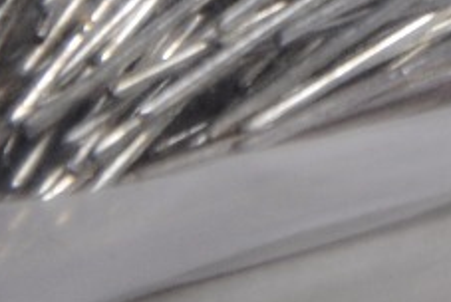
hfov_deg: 1.8
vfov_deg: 1.2
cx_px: 561
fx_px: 14069
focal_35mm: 1122
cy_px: -429
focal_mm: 105
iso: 200
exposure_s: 1/160
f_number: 5.6
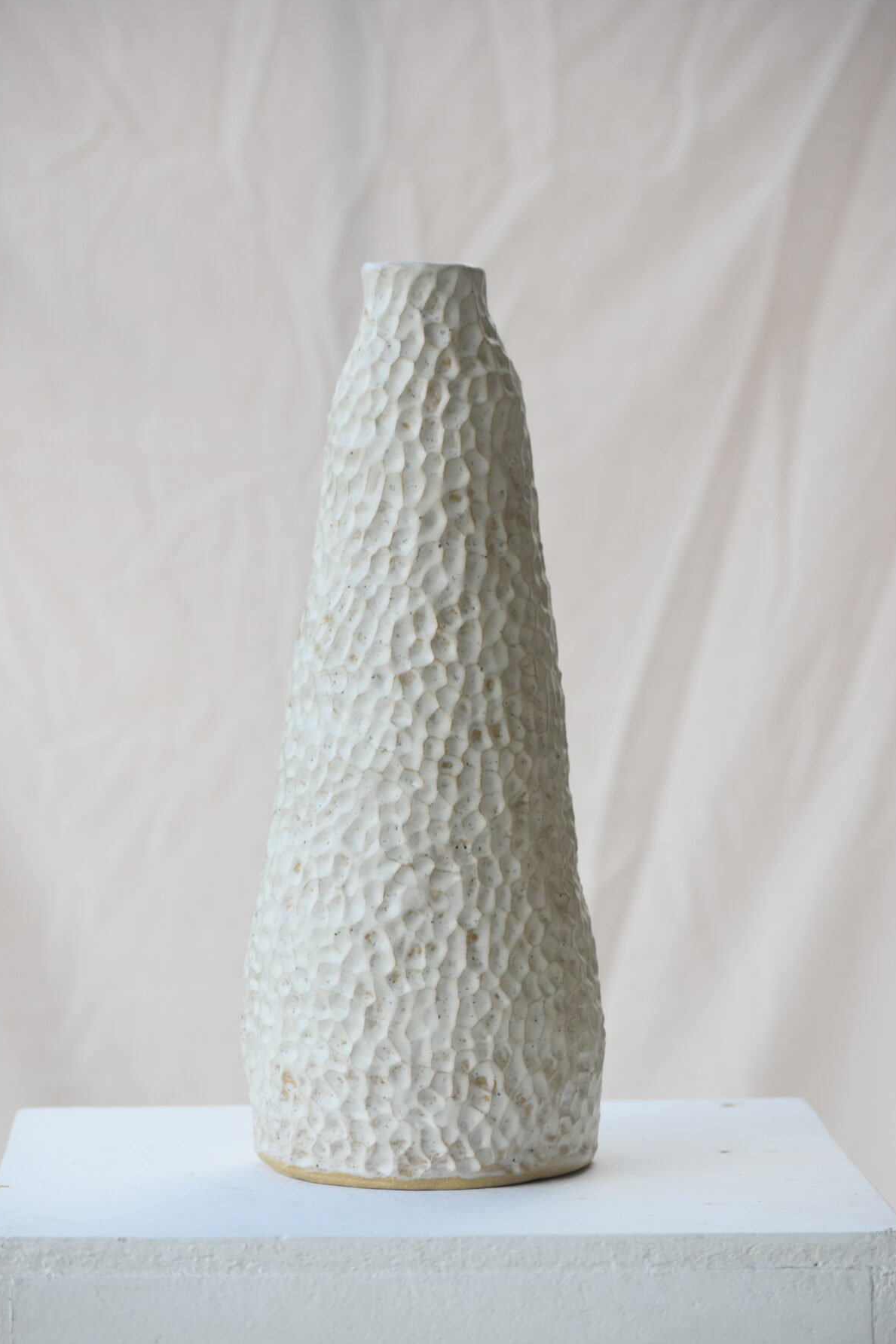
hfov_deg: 12.1
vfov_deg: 18.1
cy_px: 707
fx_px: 4219
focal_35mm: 113
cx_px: 437
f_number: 4.2
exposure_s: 1/125
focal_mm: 70
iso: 800
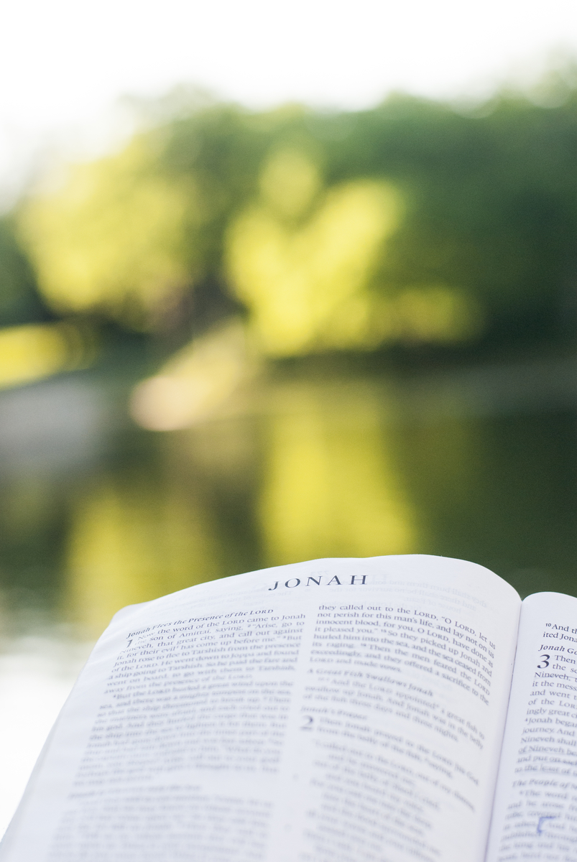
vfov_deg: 27.0
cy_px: 431
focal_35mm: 75
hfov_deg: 18.2
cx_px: 288
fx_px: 1798
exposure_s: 1/640
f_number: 3.2
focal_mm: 50
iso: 320
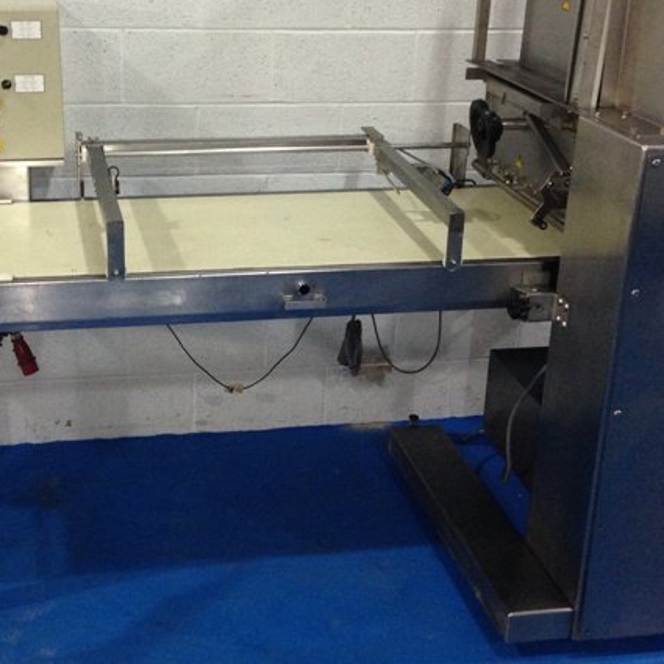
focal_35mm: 56
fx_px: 1215
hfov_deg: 30.5
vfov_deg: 30.5
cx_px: 256
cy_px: 295
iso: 250
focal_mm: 4.12
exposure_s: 1/17
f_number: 2.4
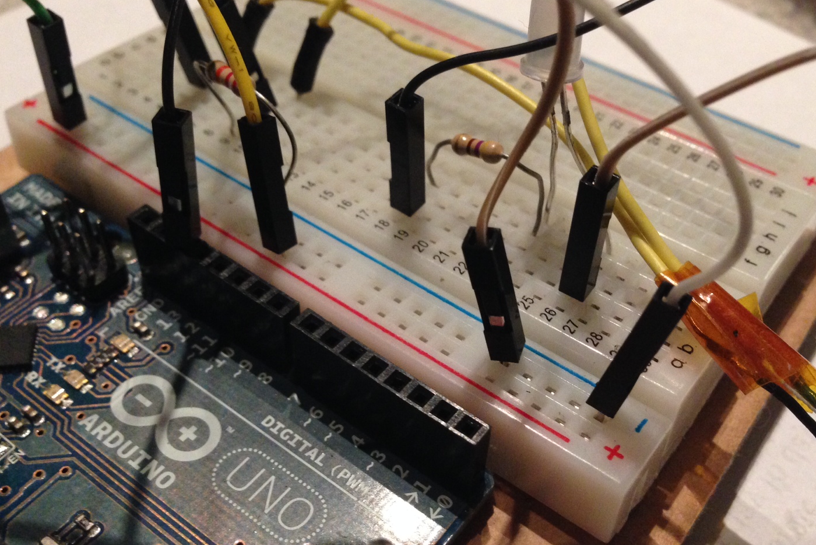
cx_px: 444
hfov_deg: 48.4
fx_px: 907
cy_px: 281
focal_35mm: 40
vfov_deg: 33.4
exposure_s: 1/20
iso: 320
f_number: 2.4
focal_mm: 4.12
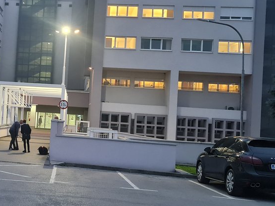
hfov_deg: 33.3
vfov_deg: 27.0
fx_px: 429
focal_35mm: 54
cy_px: 88
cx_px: 16
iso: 640
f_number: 1.8
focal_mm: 7
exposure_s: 1/50
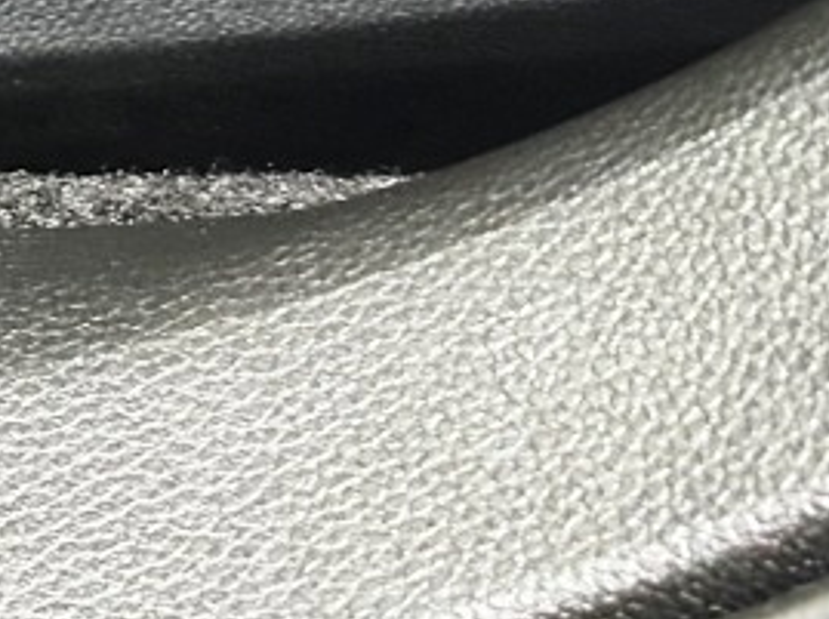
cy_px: -462
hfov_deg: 10.4
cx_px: -475
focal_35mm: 183
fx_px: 4377
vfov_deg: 7.9
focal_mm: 6.86
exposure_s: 1/30
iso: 640
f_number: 1.78
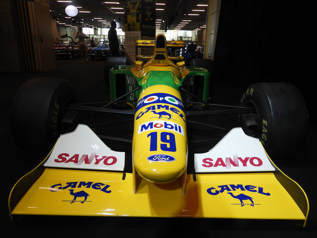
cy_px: 119
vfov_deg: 56.8
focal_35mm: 24
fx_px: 220
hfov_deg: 71.6
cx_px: 158
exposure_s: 1/50
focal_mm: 4.3
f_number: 3.3
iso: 100
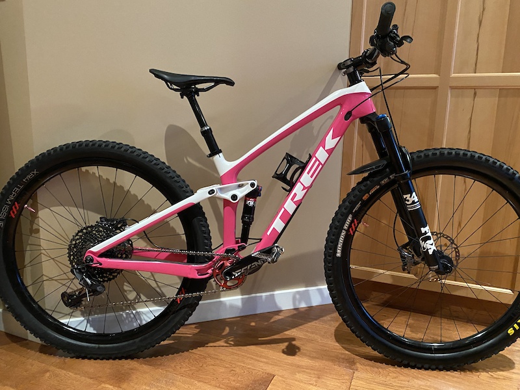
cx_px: 260
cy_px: 195
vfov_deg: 53.1
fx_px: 391
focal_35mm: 26
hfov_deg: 67.3
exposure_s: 1/30
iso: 640
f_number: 1.8
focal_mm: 4.25
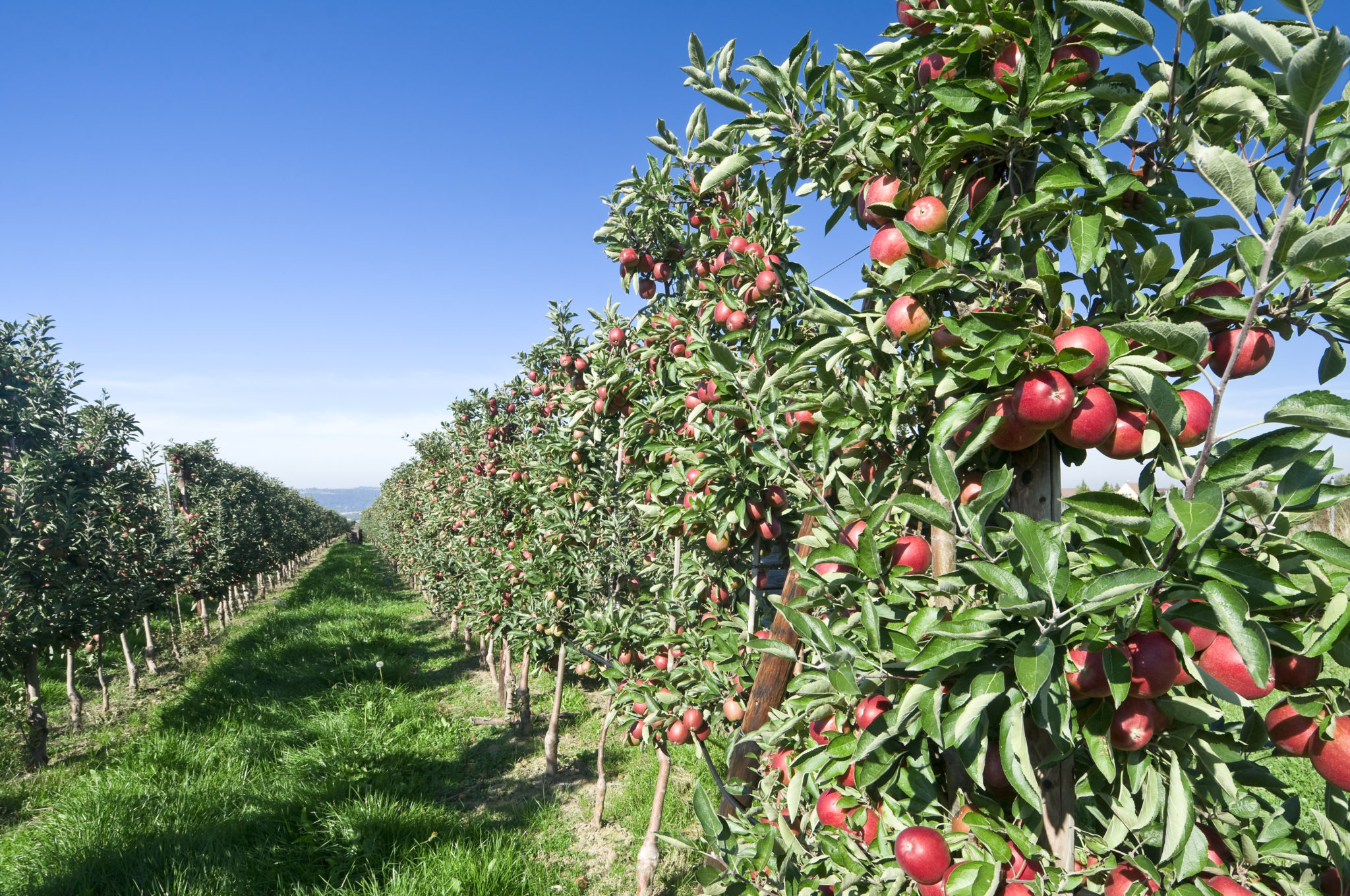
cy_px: 448
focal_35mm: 20
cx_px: 675
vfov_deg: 63.1
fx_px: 730
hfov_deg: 85.5
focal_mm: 13
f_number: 13
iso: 200
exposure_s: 1/60
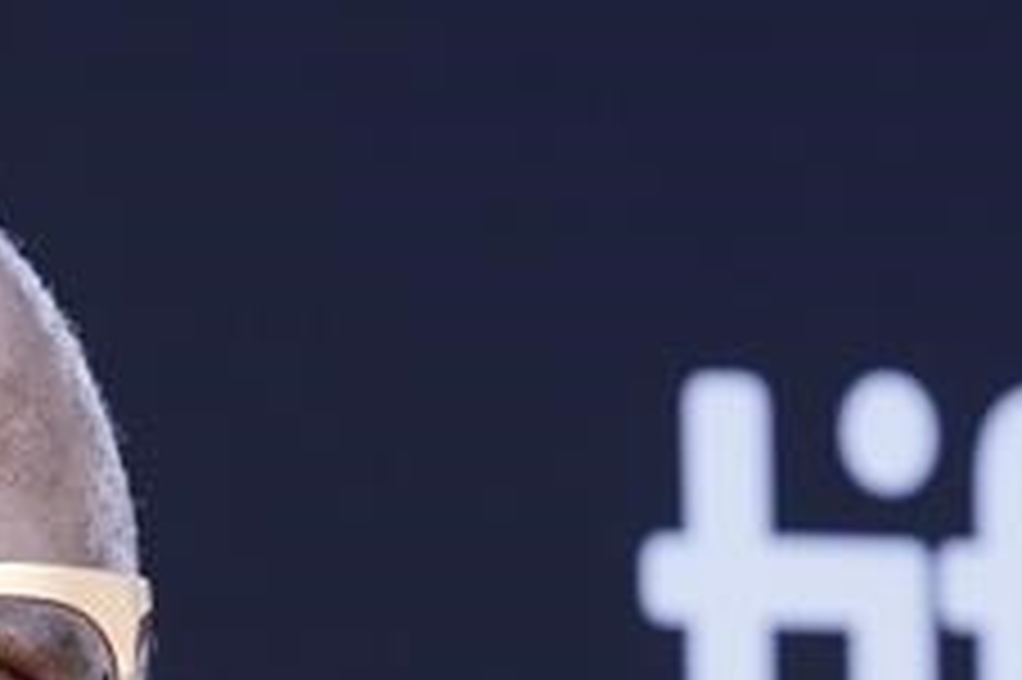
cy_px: 1376
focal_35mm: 456
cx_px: -167
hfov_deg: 4.5
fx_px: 12936
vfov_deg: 3.0
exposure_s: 1/400
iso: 1250
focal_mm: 101
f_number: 5.6
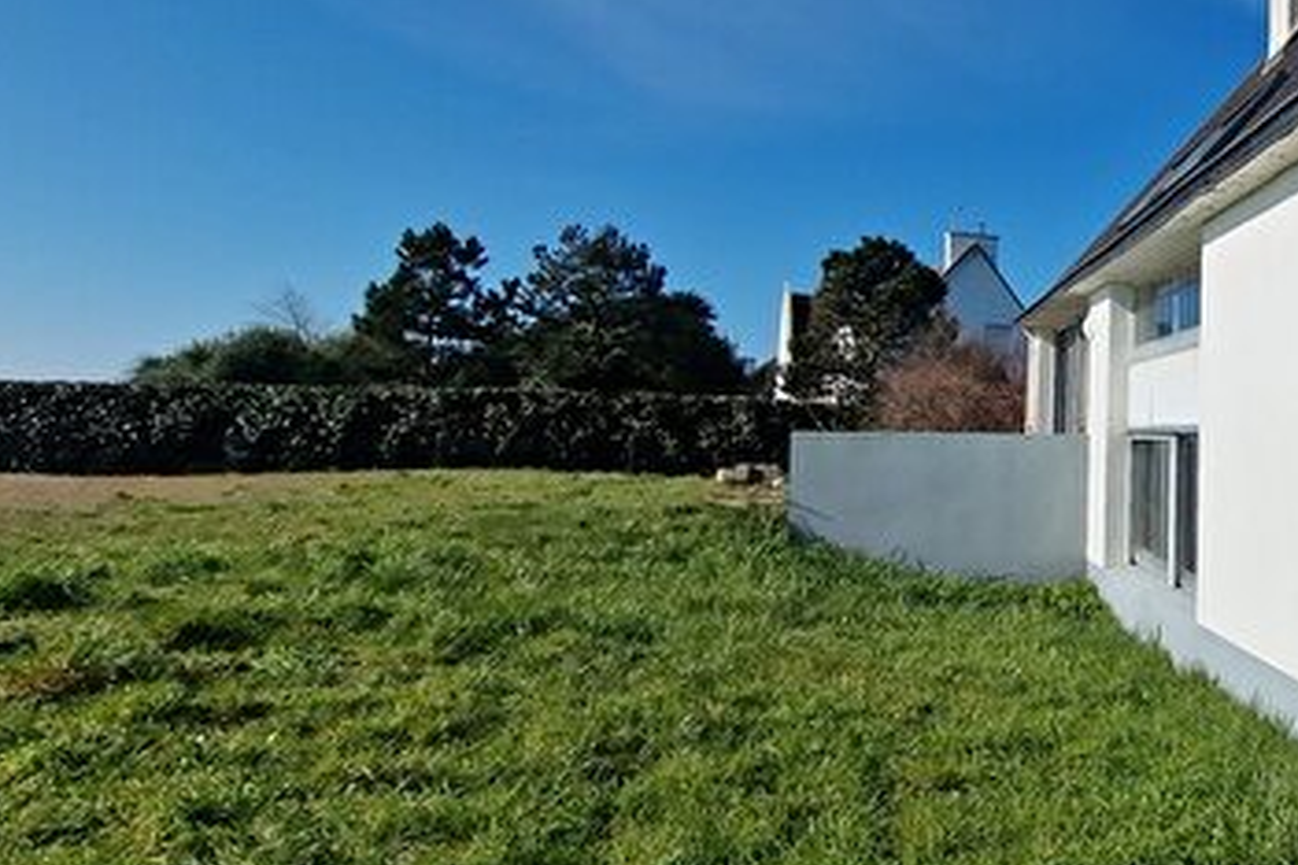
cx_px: 1250
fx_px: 973
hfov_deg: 54.9
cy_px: 349
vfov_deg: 47.7
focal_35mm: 27
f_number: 2.2
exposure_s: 1/6416
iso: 50
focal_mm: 2.2
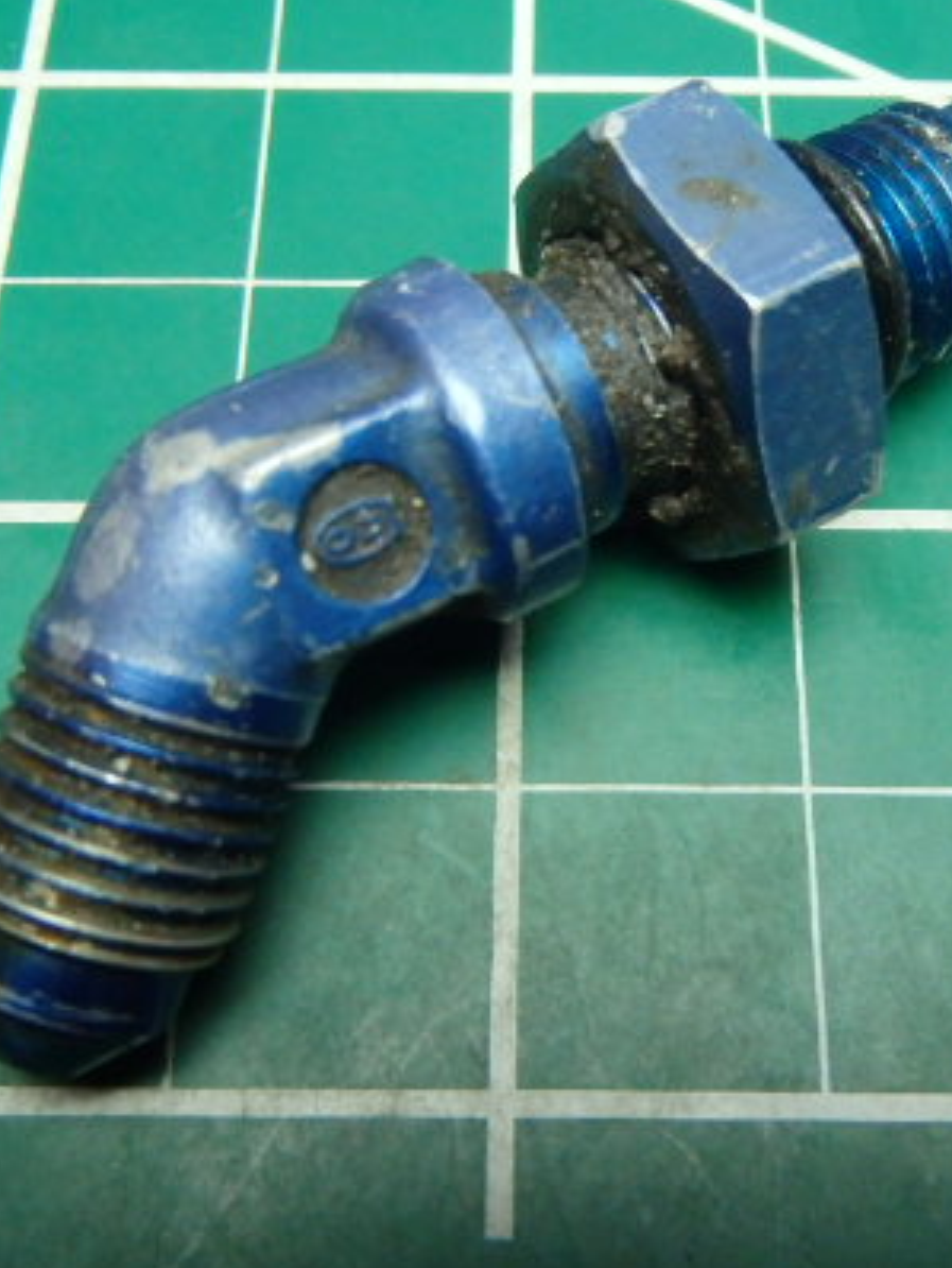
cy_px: 599
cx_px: 535
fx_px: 1648
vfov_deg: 42.0
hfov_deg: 32.2
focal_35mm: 45
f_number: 3.9
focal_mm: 5
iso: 800
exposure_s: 1/40
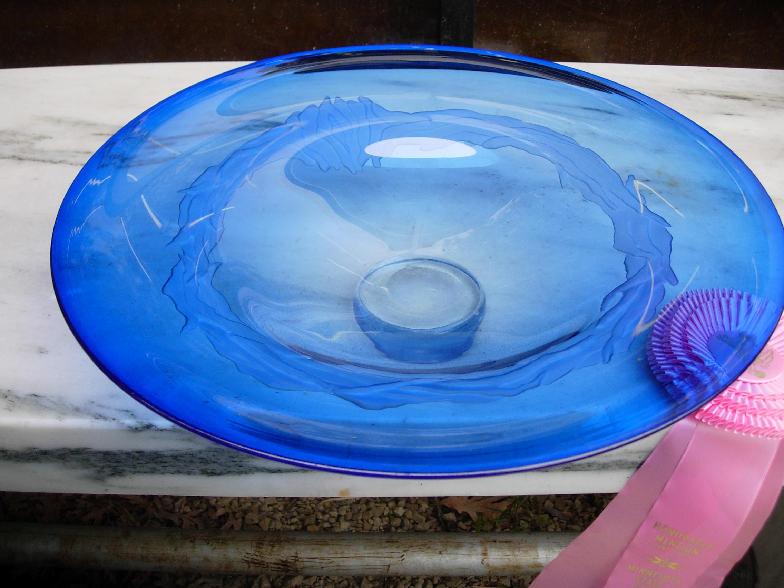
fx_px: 861
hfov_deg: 49.0
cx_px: 392
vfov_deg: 37.7
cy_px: 294
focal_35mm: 38
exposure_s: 1/85.4
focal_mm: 7.8
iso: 79
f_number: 2.8
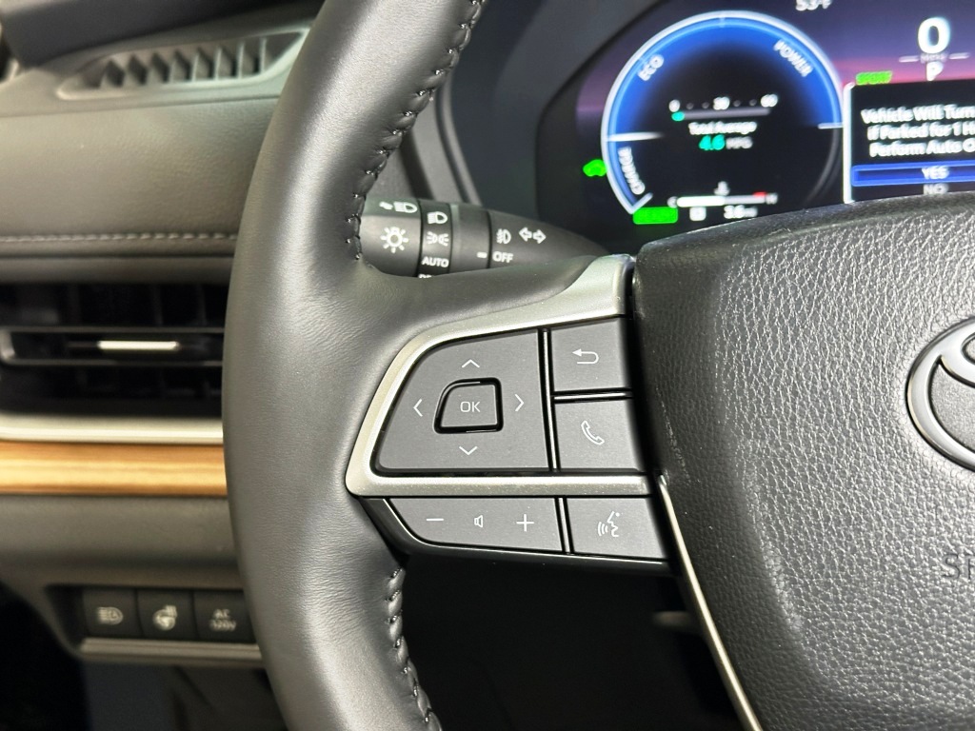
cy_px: 366
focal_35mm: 48
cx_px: 488
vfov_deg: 30.3
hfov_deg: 39.7
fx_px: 1352
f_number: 1.78
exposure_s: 1/40
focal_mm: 6.86
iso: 500
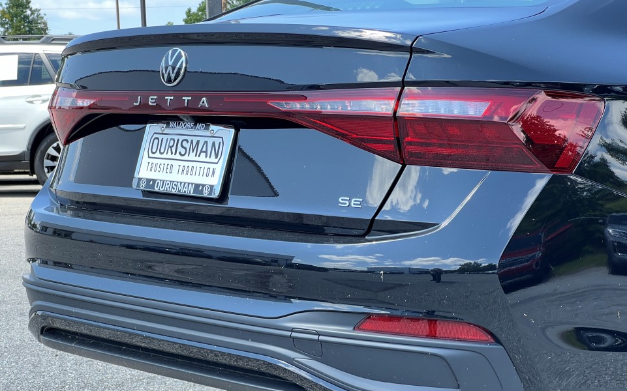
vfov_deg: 15.0
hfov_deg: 23.8
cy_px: 231
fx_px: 1486
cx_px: 321
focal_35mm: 87
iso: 32
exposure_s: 1/99
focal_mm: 9
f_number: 2.8
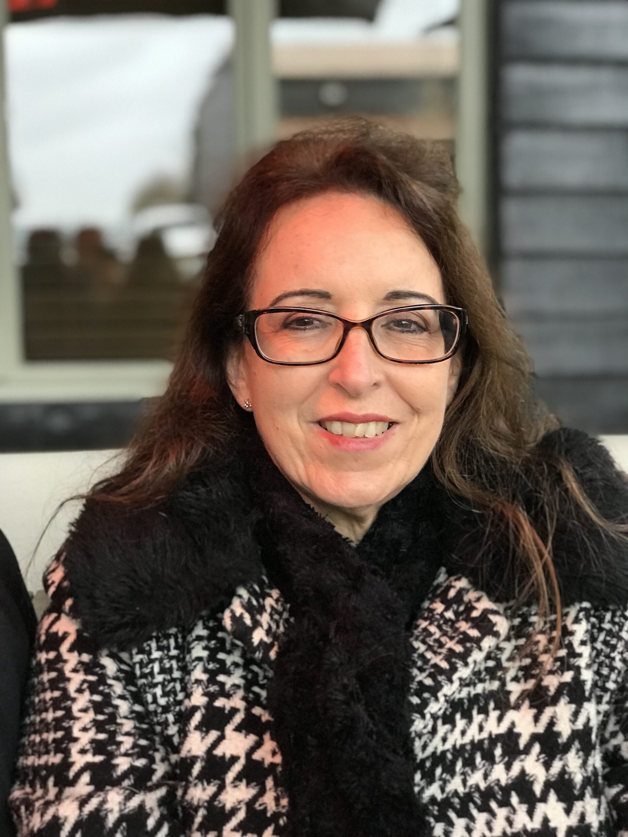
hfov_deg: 25.7
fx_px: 1379
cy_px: 418
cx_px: 314
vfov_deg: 33.8
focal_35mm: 57
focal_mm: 6.6
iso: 200
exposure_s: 1/50
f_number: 2.8
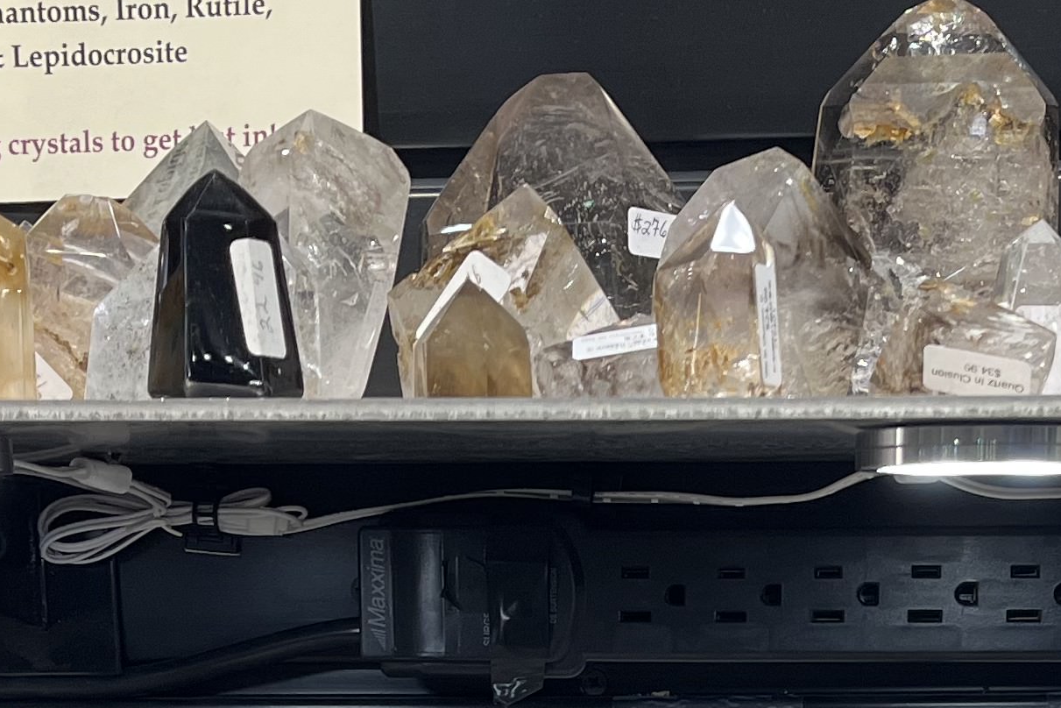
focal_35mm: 90
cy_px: 1171
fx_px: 2653
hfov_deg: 22.6
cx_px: 651
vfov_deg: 13.9
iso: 80
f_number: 1.6
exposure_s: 1/120
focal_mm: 5.1
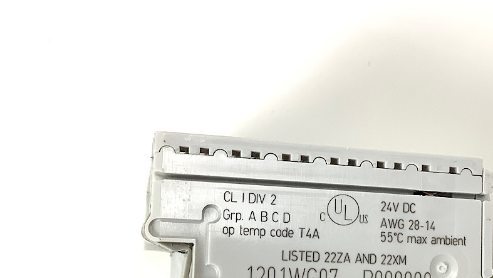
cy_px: 225
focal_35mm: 51
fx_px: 667
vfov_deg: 23.1
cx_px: 328
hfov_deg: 40.1
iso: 64
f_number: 2.4
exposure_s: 1/50
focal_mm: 3.3
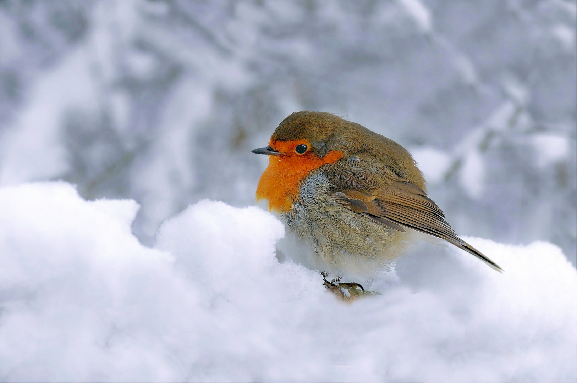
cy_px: 192
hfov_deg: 13.7
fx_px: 2401
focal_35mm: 150
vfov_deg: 9.1
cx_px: 288
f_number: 8
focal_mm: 100
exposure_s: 1/640
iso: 800
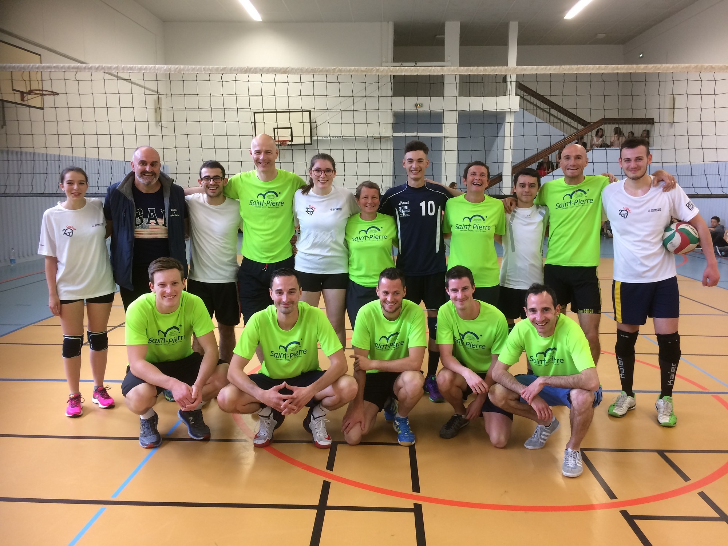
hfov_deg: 61.7
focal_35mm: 29
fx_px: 610
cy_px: 273
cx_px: 364
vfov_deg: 48.2
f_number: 2.2
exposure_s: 1/33
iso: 100
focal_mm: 4.15
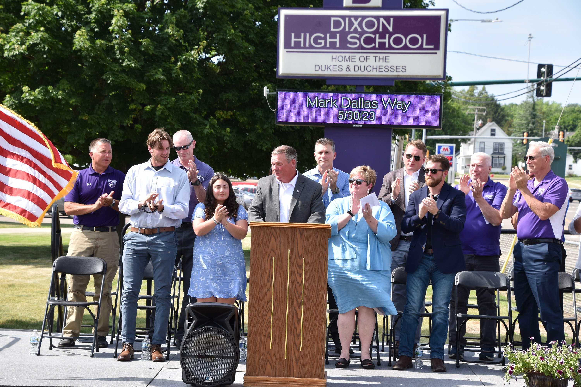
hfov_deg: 19.5
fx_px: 1694
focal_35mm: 105
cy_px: 194
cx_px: 290
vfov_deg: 13.0
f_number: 9
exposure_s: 1/320
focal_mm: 70
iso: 200
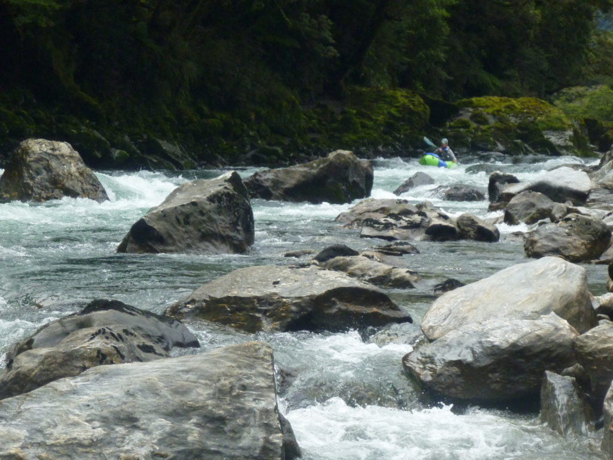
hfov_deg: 15.4
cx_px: 306
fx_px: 2267
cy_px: 230
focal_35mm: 128
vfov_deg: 11.6
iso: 400
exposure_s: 1/500
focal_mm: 22.8
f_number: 5.9
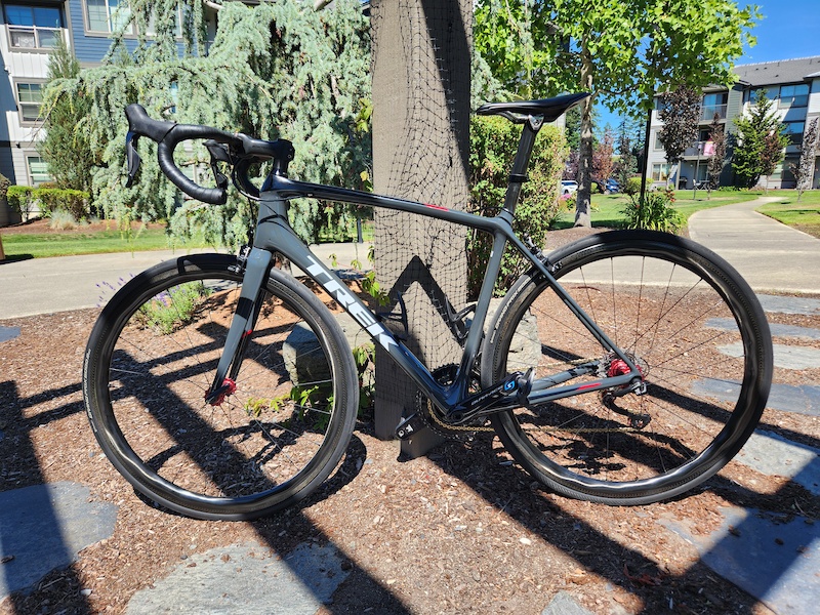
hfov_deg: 73.9
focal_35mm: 23
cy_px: 308
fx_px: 545
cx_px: 410
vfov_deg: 58.9
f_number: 1.8
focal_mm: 5.4
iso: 20
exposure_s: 1/670
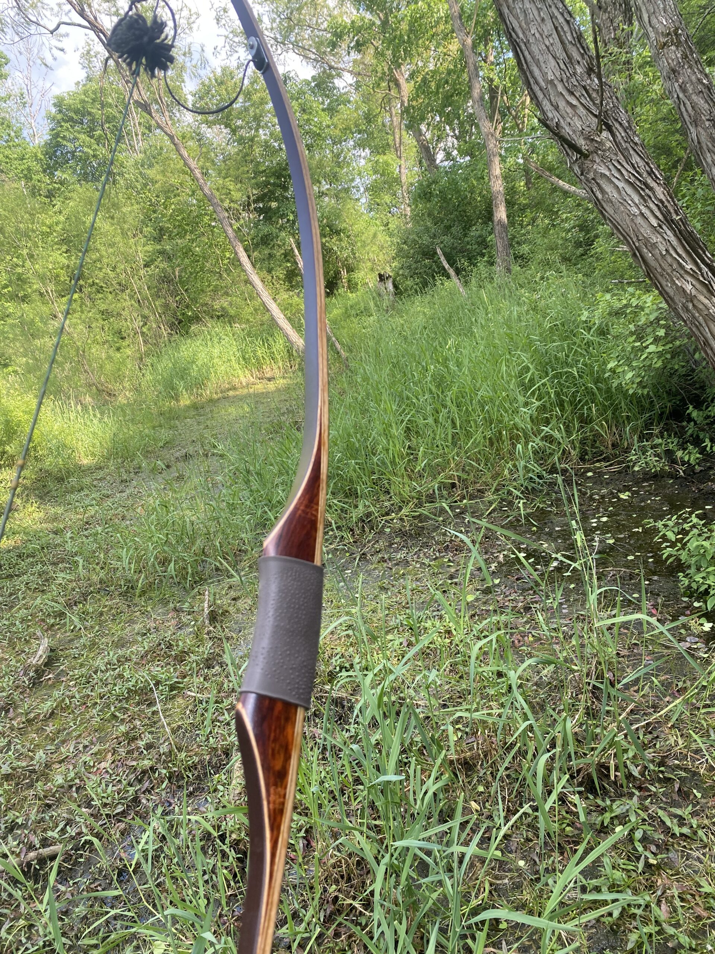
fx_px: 716
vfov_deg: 67.3
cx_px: 358
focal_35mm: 26
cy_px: 477
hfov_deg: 53.1
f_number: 1.8
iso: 32
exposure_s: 1/263
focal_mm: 4.25
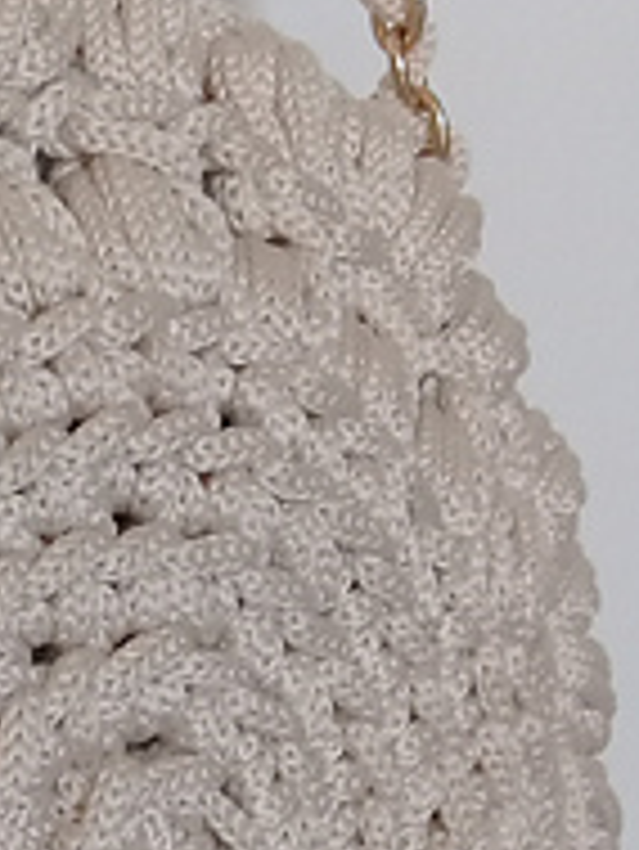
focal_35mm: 105
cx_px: -338
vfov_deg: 18.3
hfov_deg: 13.3
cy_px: 805
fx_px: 2581
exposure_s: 1/40
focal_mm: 3.3
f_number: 2.2
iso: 50
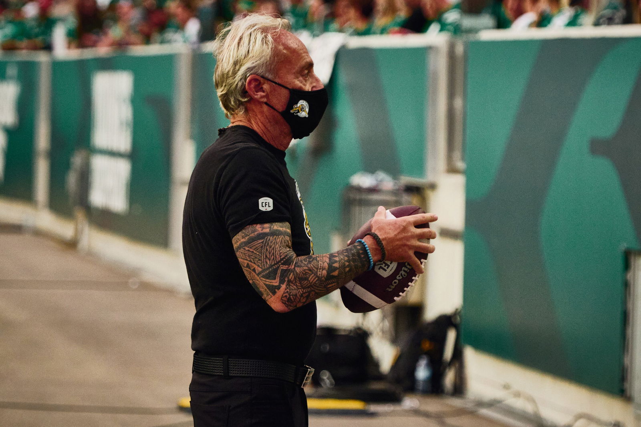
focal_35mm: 300
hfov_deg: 6.9
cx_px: 320
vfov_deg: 4.6
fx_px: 5340
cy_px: 214
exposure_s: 1/1250
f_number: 5.6
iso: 3200
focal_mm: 200
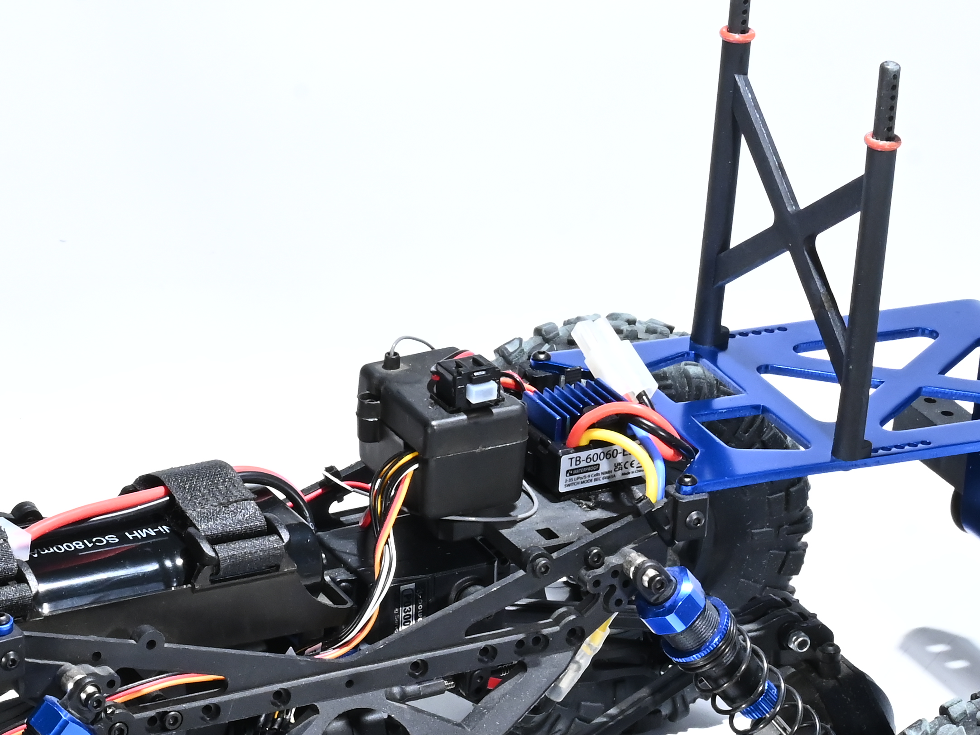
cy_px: 705
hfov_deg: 8.2
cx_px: 275
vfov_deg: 6.1
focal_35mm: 241
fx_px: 6830
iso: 1000
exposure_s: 1/100
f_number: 18
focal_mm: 65
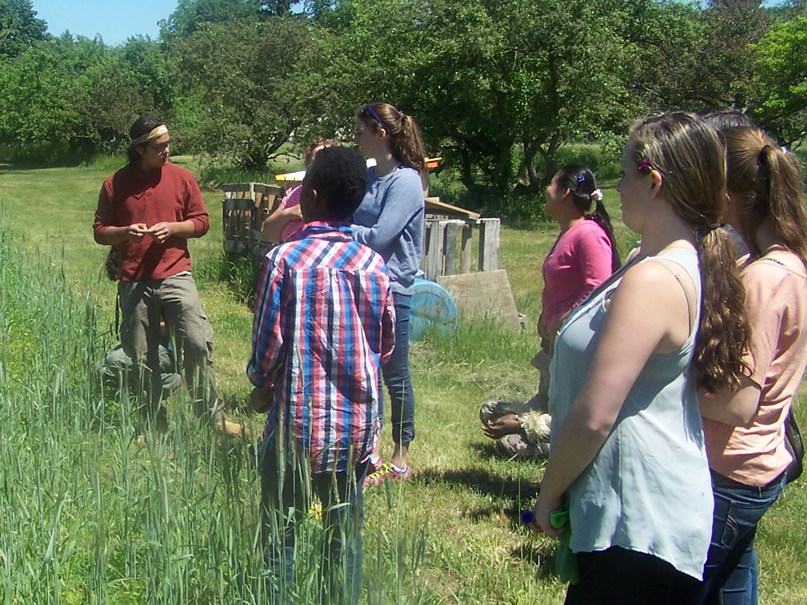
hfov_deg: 30.2
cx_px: 195
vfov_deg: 23.3
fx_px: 1468
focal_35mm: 63
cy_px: 331
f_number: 4
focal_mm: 6.3
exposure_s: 1/750
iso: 80
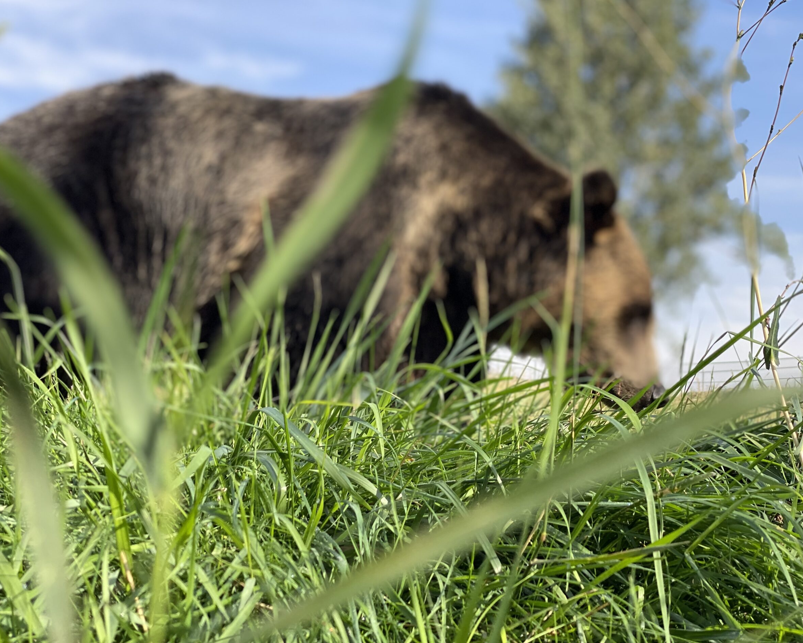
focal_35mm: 55
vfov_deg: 27.6
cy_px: 322
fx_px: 1307
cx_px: 389
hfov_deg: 34.1
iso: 20
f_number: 2
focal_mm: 6
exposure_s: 1/387
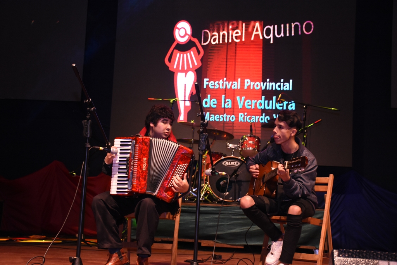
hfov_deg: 37.8
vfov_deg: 25.8
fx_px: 579
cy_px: 132
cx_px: 198
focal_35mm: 52
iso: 1600
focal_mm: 35
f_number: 4.2
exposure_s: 1/160
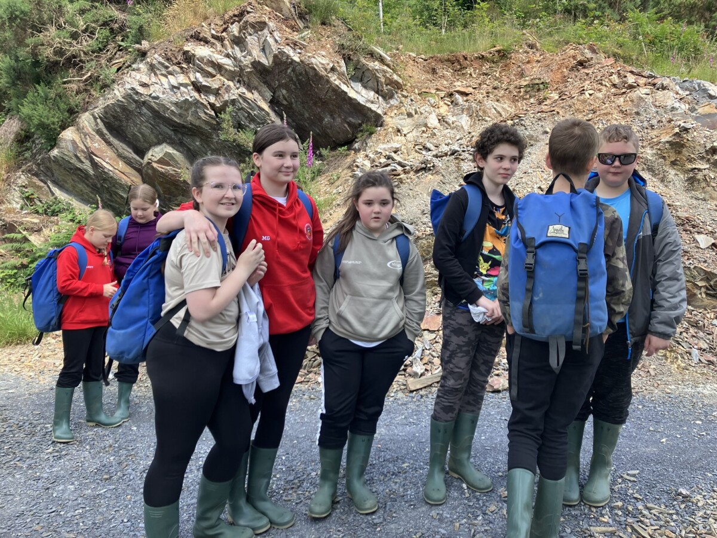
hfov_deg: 63.4
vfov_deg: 49.7
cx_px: 358
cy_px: 269
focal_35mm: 28
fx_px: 580
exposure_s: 1/374
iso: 32
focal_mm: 3.99
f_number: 1.8
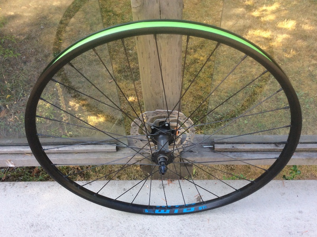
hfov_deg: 56.9
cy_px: 118
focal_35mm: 32
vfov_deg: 44.1
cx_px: 158
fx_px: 293
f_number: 2.4
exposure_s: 1/120
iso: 50
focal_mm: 3.3
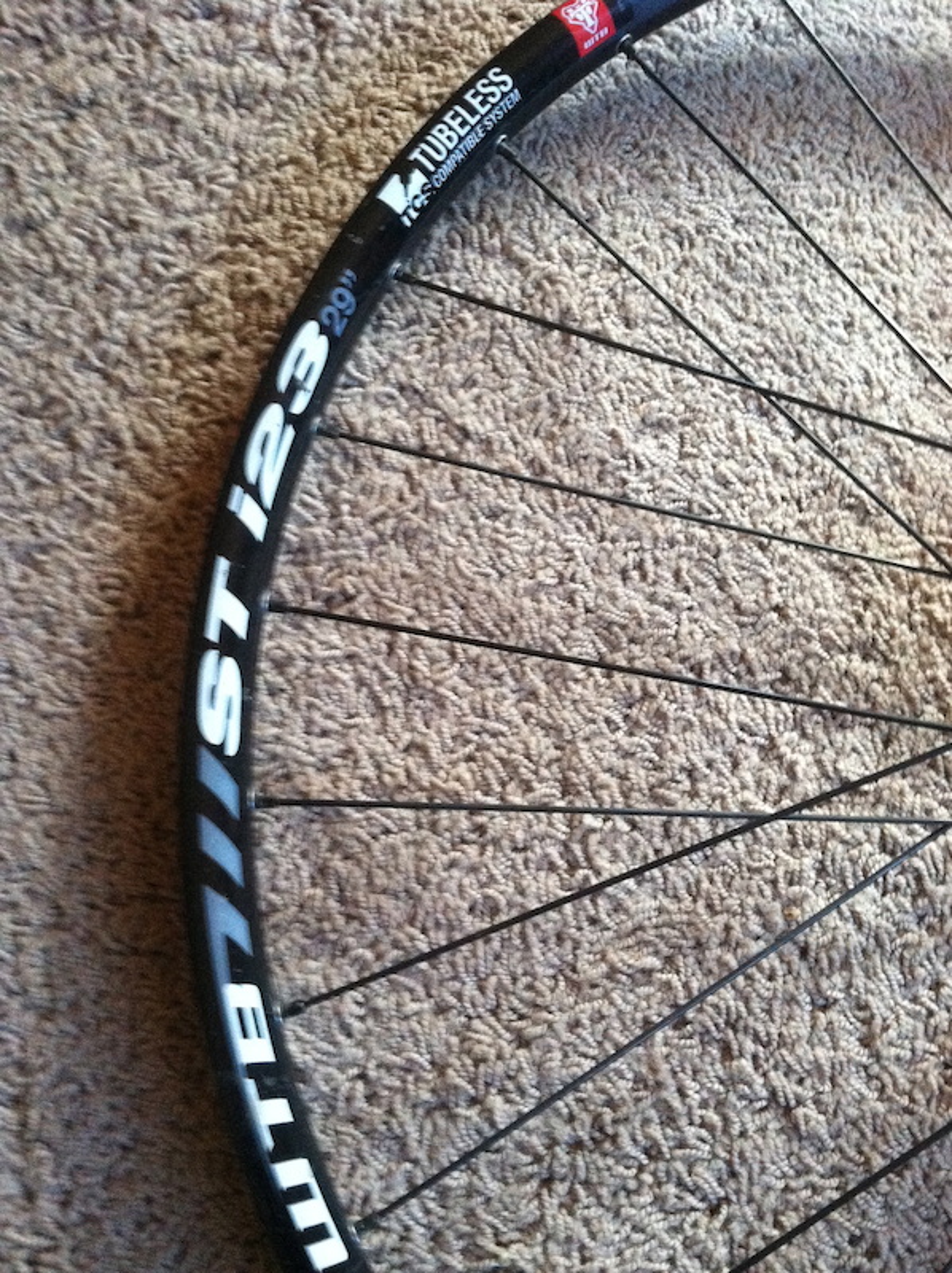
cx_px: 476
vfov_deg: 52.7
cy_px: 636
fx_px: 1286
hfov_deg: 40.6
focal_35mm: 35
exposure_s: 1/15
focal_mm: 3.85
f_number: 2.8
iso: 500
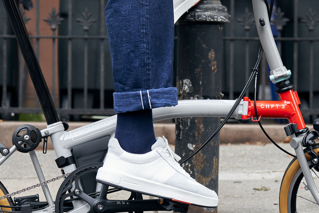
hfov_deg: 16.3
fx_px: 1116
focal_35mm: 126
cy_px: 128
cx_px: 165
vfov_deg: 10.9
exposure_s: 1/400
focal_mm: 50
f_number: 3.5
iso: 640
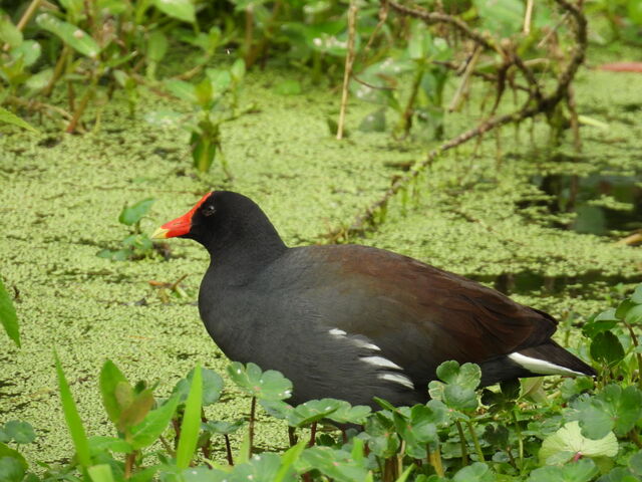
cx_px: 321
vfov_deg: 1.2
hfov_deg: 1.7
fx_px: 22256
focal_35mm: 1200
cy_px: 241
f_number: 6.3
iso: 220
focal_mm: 214
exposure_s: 1/250
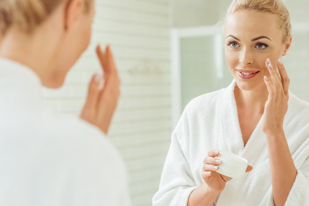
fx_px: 953
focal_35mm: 111
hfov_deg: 18.4
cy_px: 89
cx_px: 196
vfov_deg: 12.3
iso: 160
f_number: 3.5
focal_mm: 85
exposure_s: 1/160
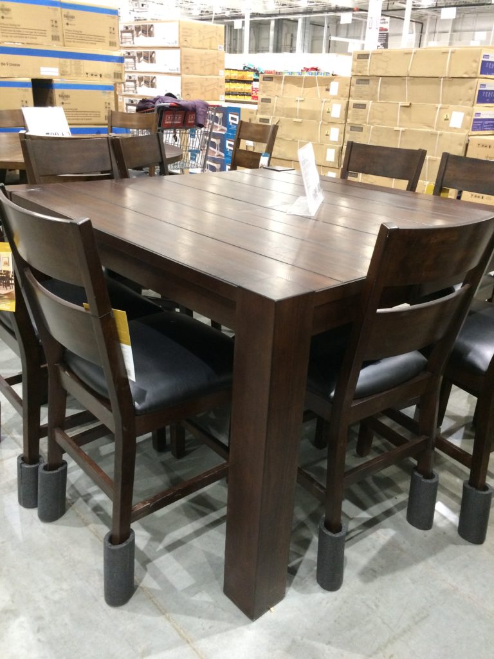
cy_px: 330
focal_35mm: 29
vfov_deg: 61.7
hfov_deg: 48.2
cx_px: 247
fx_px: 552
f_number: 2.2
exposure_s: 1/33
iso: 250
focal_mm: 4.15
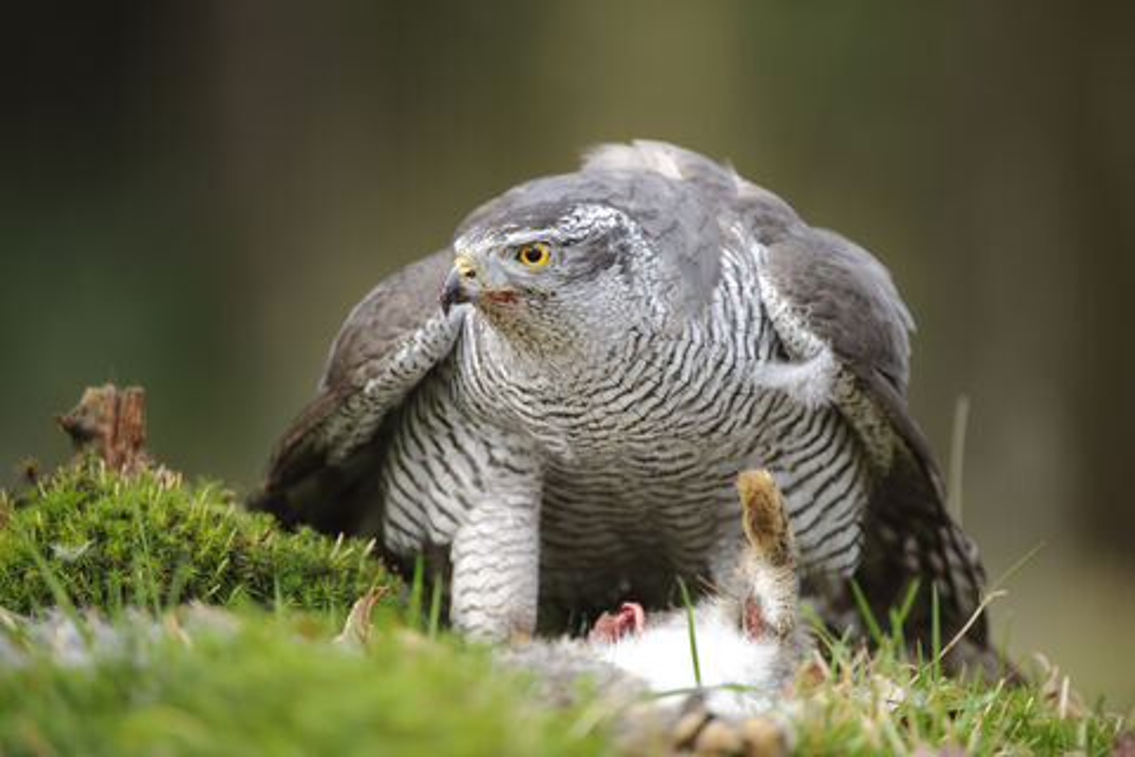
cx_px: 568
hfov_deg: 5.2
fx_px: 12610
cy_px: 378
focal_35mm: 400
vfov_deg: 3.4
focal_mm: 400
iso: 640
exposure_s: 1/50
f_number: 4
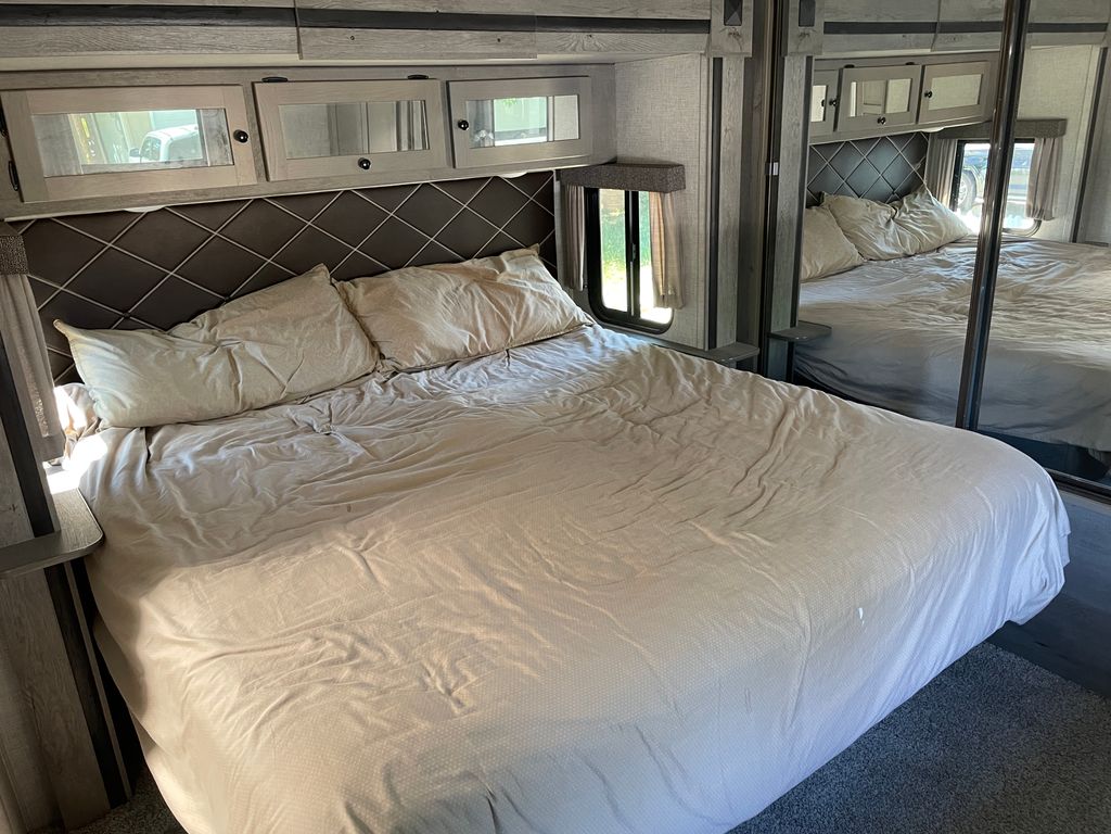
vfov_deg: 53.1
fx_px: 834
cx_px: 556
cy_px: 417
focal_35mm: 26
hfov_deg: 67.3
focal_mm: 4.2
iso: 200
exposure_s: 1/60
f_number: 1.6
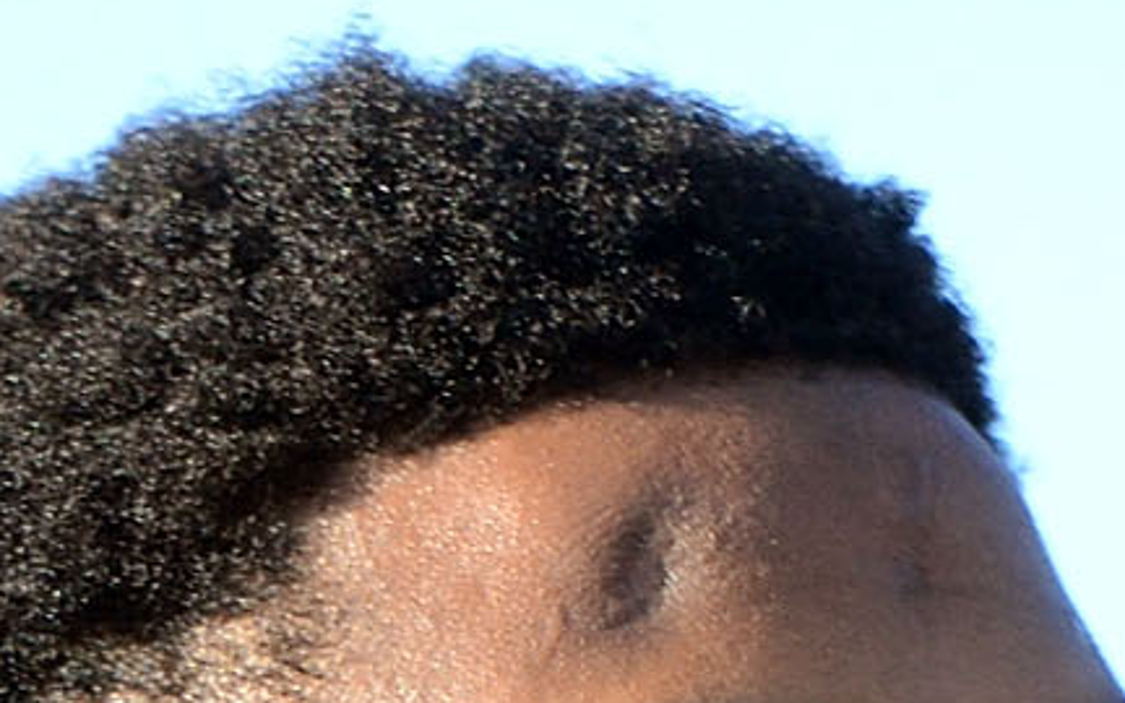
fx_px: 42341
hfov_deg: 1.5
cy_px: 2529
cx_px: 1008
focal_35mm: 1381
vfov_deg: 0.9
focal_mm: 195
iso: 1000
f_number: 2.8
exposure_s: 1/4000
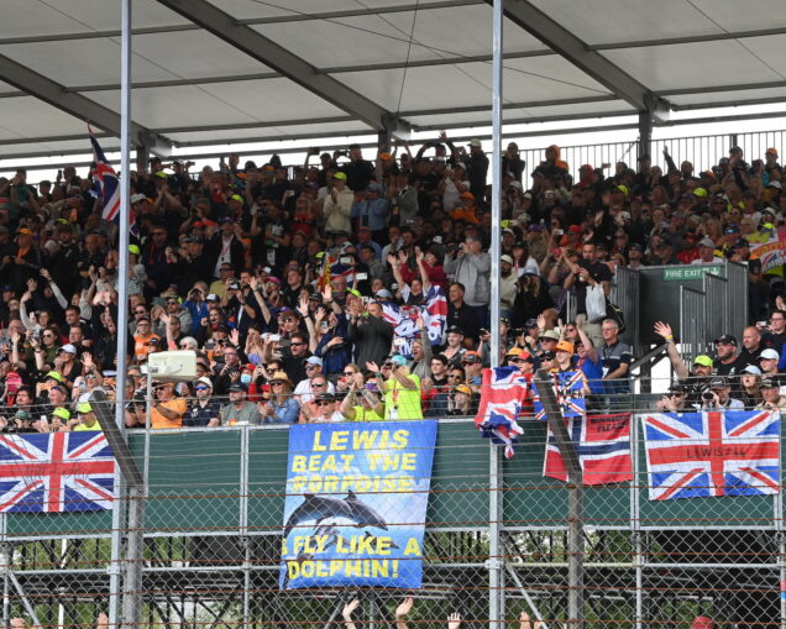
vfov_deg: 11.4
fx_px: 3164
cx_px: 405
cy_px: 314
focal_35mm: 136
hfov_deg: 14.2
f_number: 18
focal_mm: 120
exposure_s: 1/250
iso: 2000
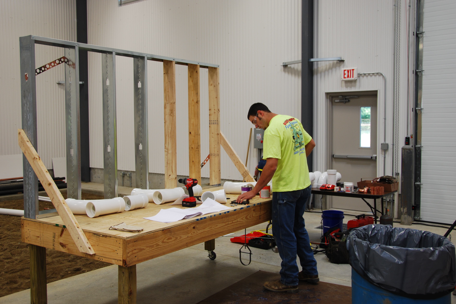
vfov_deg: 33.4
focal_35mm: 40
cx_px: 227
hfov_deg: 48.5
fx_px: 507
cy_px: 152
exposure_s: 1/60
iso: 200
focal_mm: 26
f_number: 4
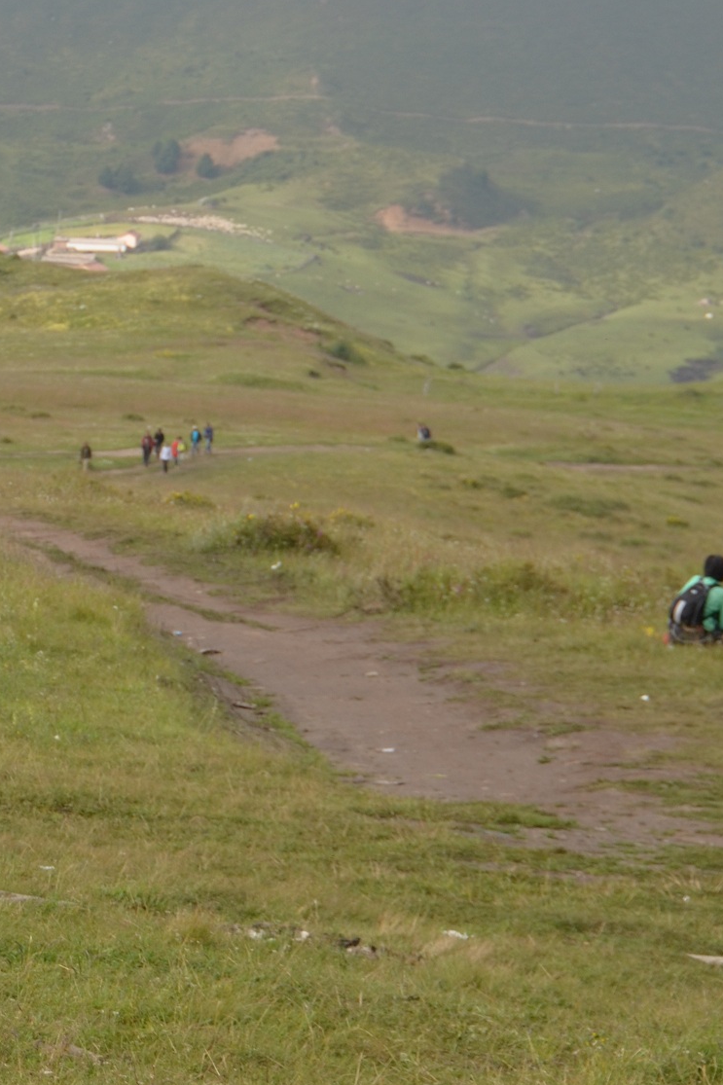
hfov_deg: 7.9
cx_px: -67
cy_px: 317
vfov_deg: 11.9
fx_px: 5183
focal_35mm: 172
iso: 200
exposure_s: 1/320
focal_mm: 52
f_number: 5
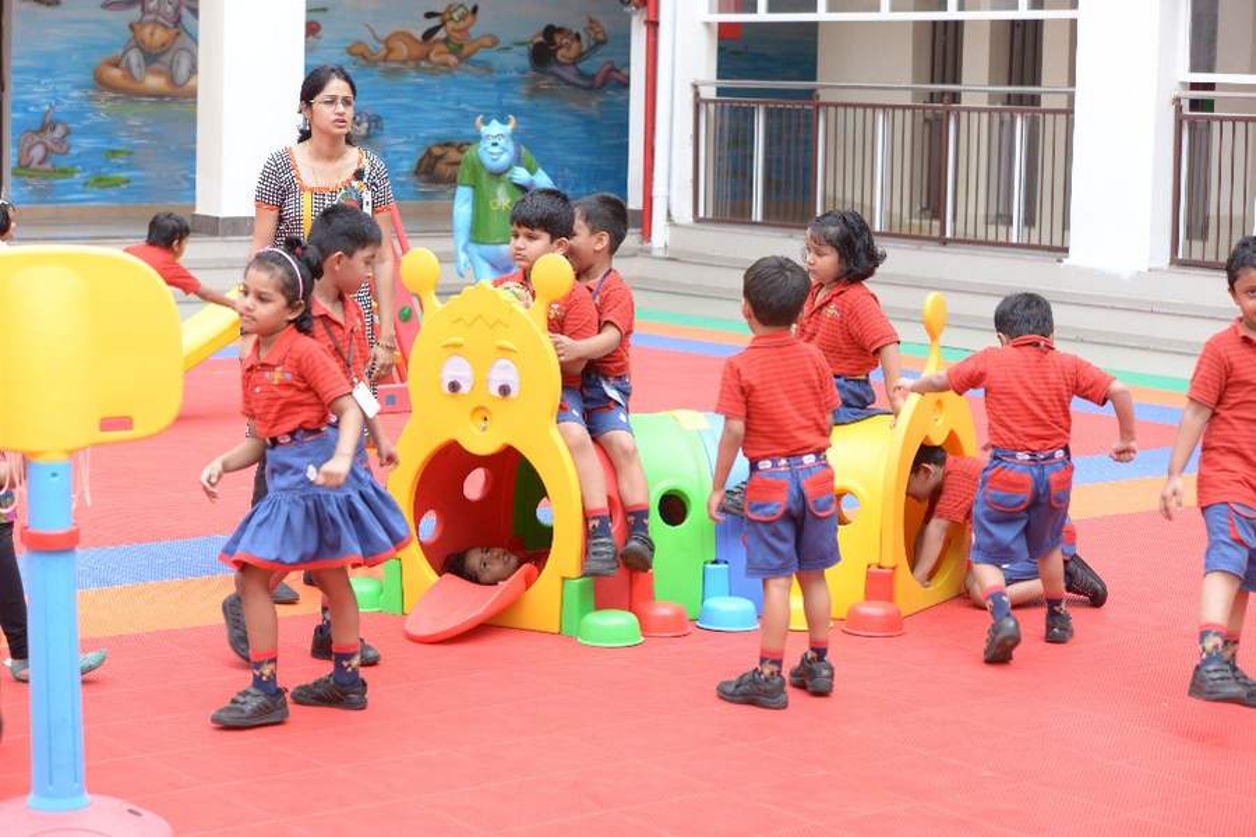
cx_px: 628
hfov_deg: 28.8
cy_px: 418
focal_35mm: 70
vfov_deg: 19.5
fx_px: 2442
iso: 200
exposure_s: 1/125
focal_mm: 70
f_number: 5
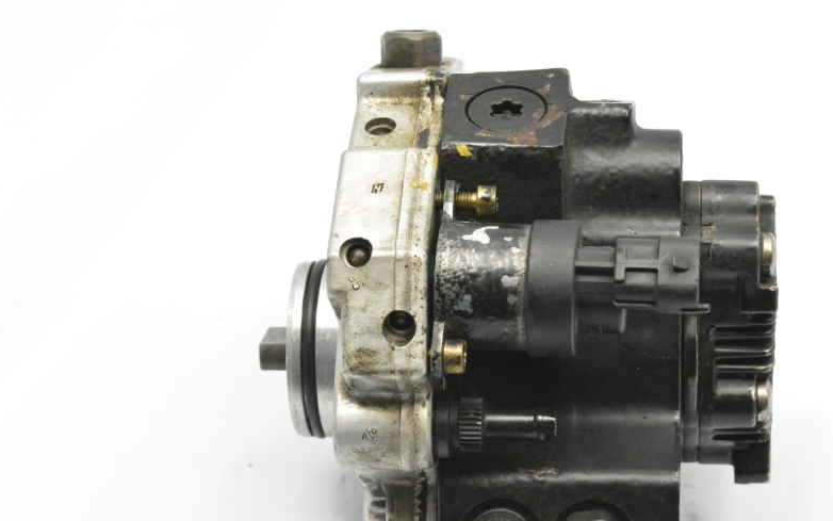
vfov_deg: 13.1
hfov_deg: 20.7
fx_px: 2271
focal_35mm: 100
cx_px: 524
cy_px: 347
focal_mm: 50
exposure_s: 1/500
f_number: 11
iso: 6400
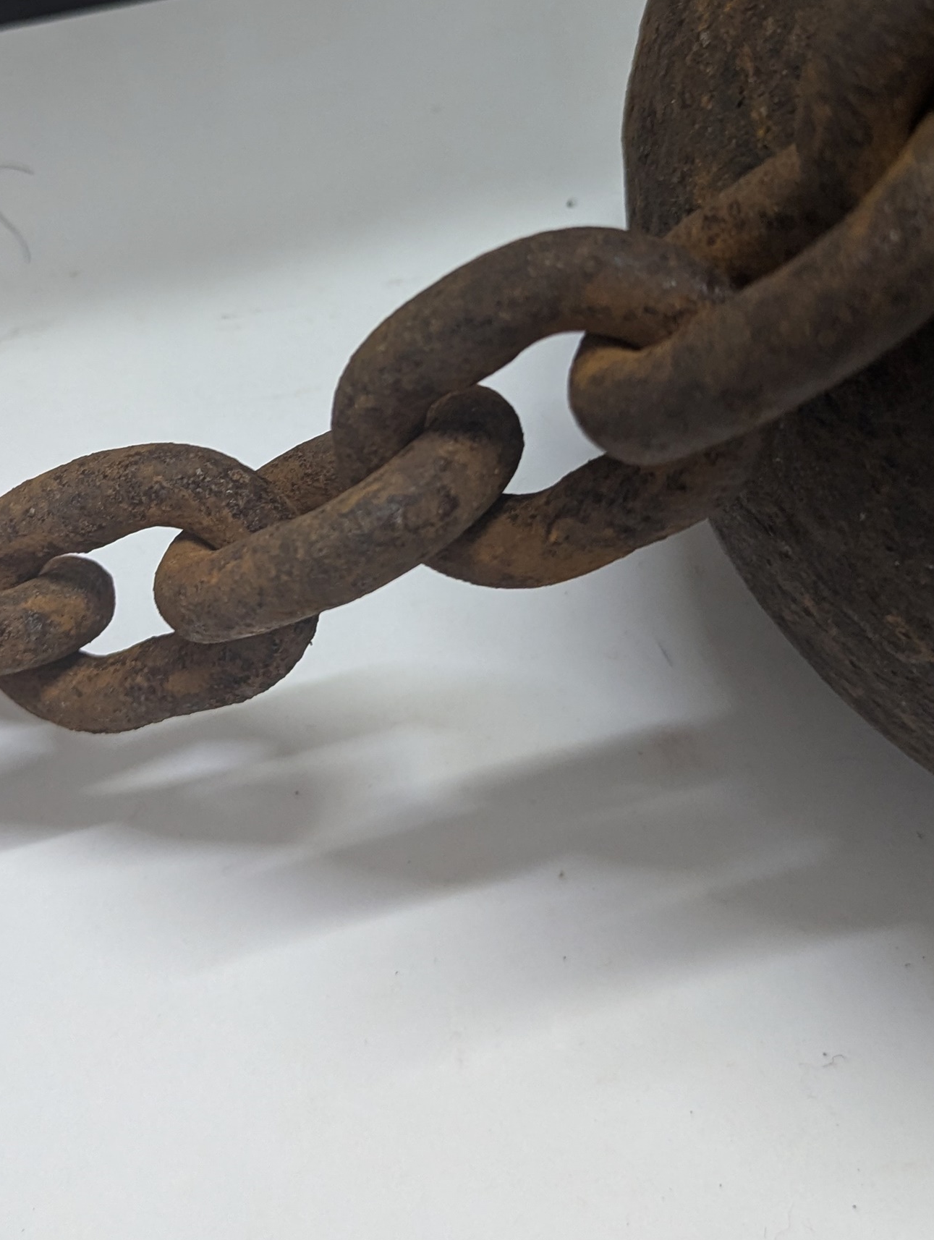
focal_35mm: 49
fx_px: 1758
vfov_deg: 38.2
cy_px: 374
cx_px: 277
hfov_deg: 29.4
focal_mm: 6.81
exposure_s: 1/100
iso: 290
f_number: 1.85
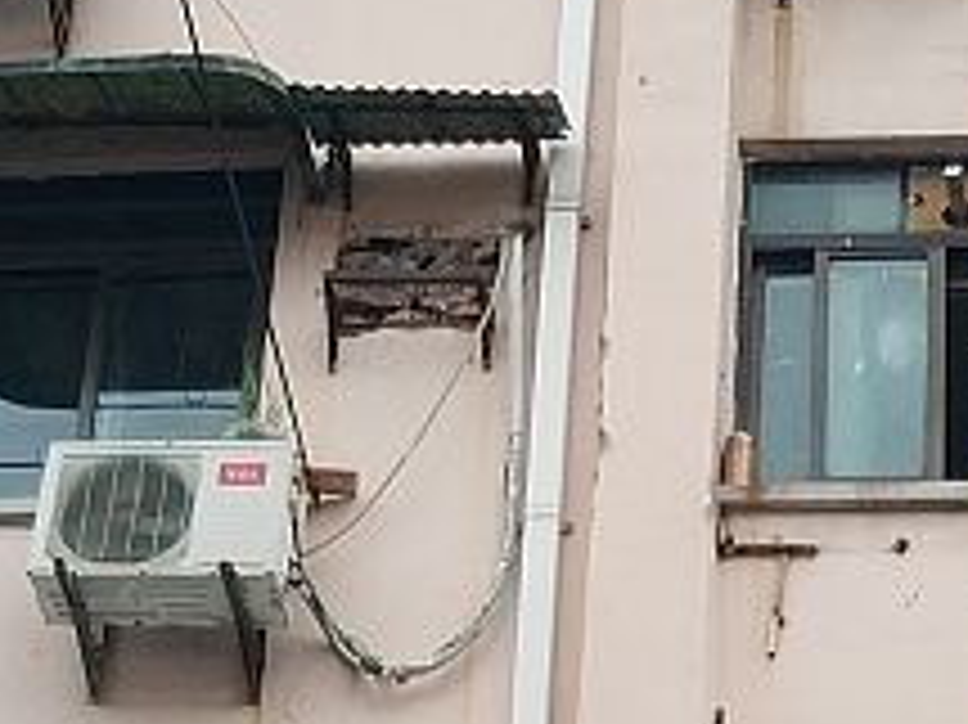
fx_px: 5003
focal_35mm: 179
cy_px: 1452
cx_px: 927
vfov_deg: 7.9
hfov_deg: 11.0
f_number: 2
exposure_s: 1/173
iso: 100
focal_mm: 4.5
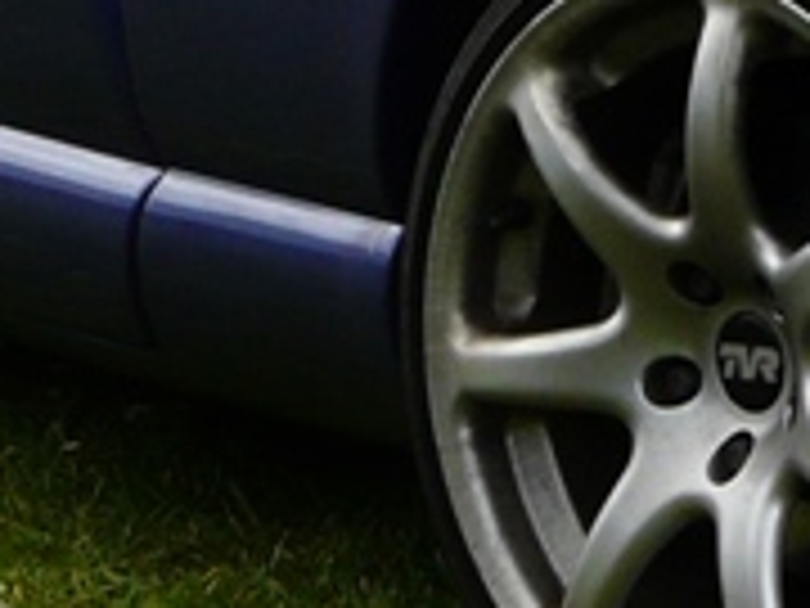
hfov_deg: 5.9
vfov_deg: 4.4
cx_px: 1048
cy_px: -167
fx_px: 7839
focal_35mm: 335
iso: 100
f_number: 5
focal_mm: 9.8
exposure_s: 1/250
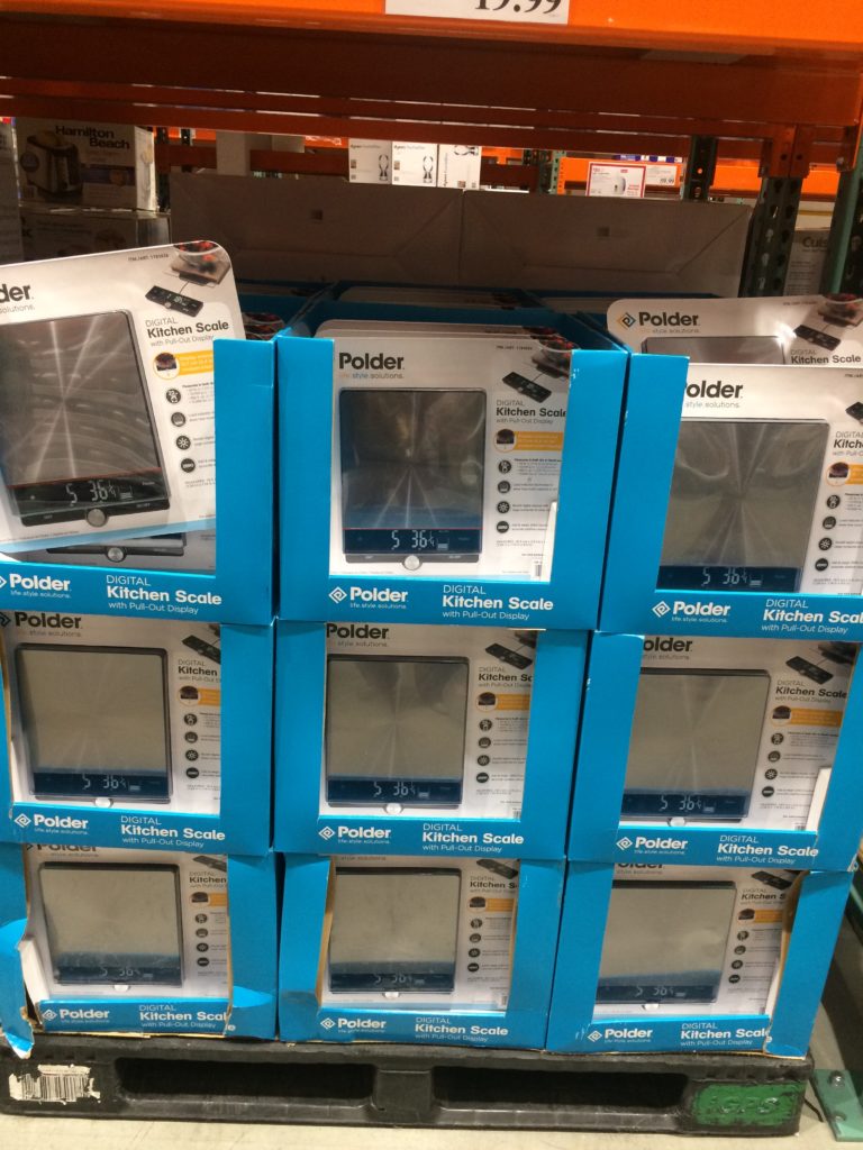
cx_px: 432
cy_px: 575
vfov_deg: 61.7
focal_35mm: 29
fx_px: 964
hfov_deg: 48.2
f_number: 2.2
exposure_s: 1/33
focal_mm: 4.15
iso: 160
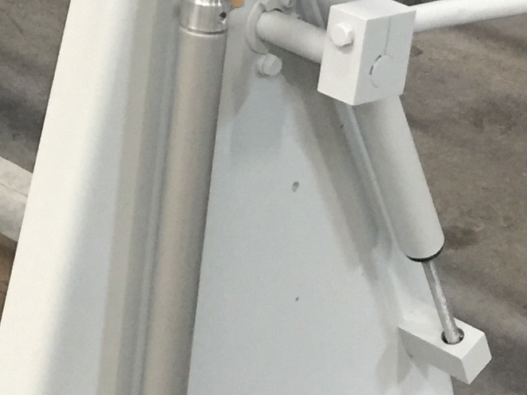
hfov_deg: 13.3
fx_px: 2176
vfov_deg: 10.0
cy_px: -213
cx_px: -170
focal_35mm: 143
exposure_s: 1/17
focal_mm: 4.15
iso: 100
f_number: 2.2
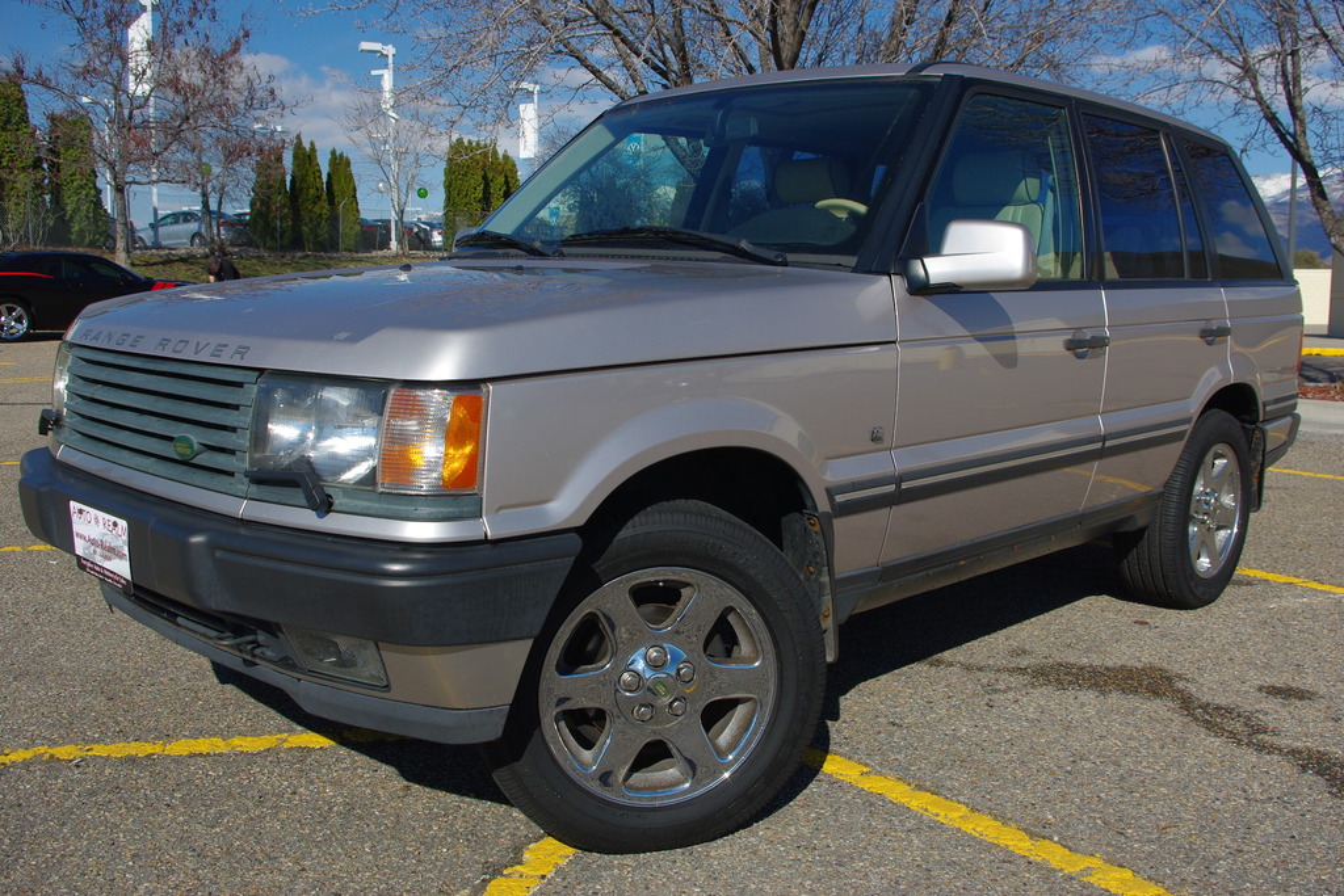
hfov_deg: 60.3
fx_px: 1157
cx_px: 672
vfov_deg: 42.3
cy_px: 448
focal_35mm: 31
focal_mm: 21.25
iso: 100
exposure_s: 1/350
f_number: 8
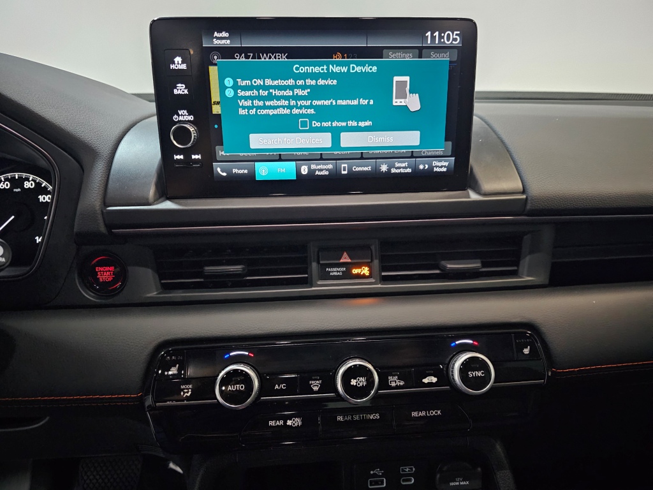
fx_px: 434
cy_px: 245
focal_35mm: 23
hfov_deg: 73.9
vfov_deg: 58.9
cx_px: 326
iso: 2000
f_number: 1.7
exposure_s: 1/60
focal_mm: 6.3
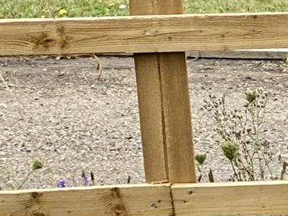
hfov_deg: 5.4
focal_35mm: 346
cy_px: 658
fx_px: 2879
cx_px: 898
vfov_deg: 4.1
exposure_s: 1/209
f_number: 2
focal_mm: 6
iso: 20
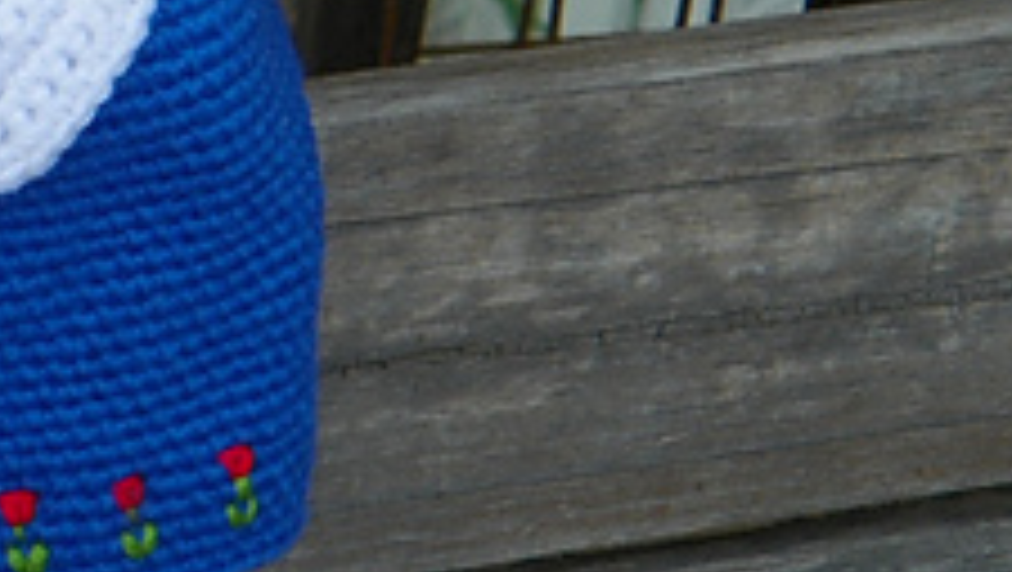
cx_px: 9
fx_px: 6070
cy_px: -203
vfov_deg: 5.4
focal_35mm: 226
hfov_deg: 9.5
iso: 64
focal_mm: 13
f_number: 3.5
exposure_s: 1/80
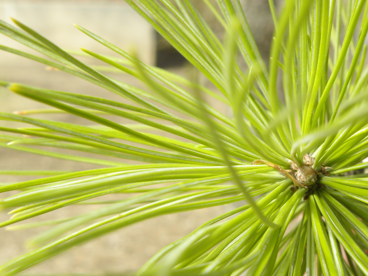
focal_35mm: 66
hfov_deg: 29.3
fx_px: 702
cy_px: 202
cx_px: 225
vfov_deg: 22.1
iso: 64
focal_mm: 7.3
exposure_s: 1/110
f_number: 4
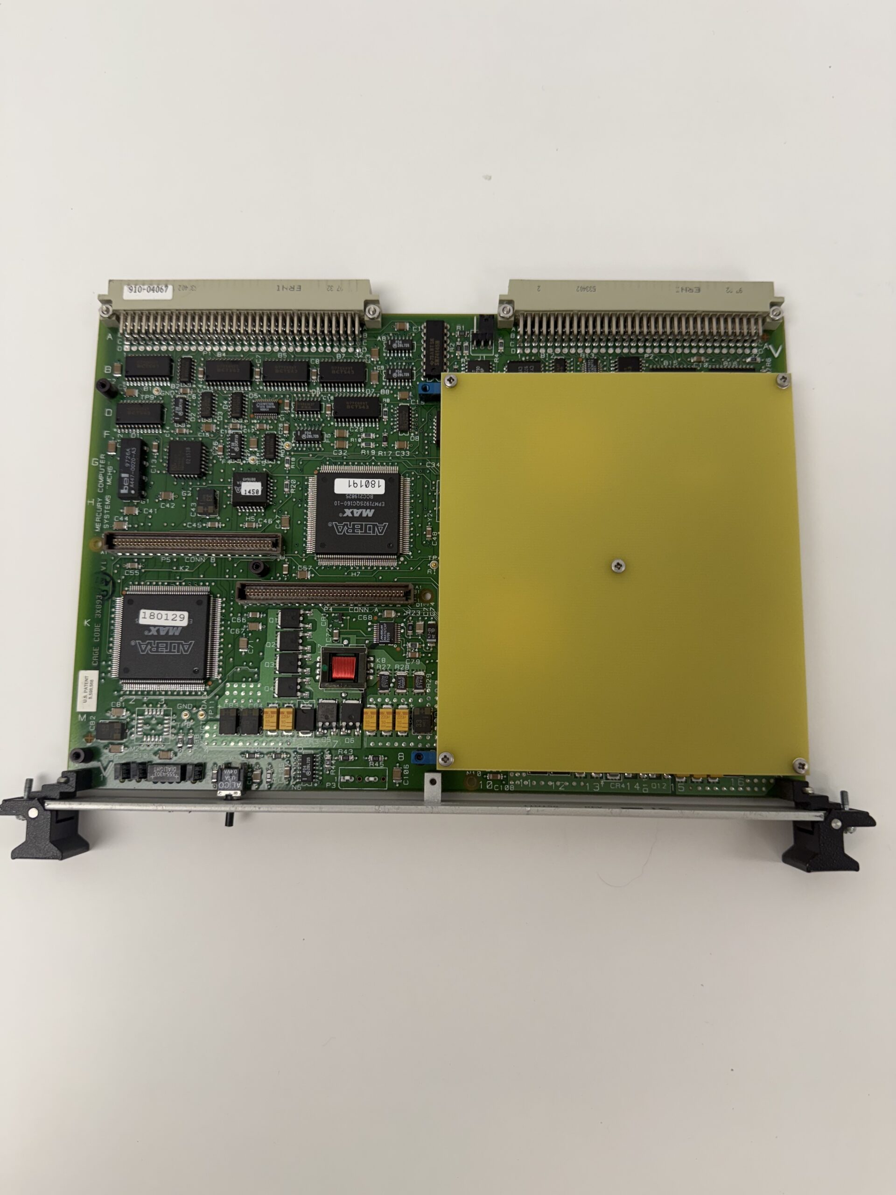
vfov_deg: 71.6
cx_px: 448
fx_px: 828
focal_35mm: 24
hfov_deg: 56.8
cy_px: 598
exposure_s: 1/142
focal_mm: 6.76
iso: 50
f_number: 1.78
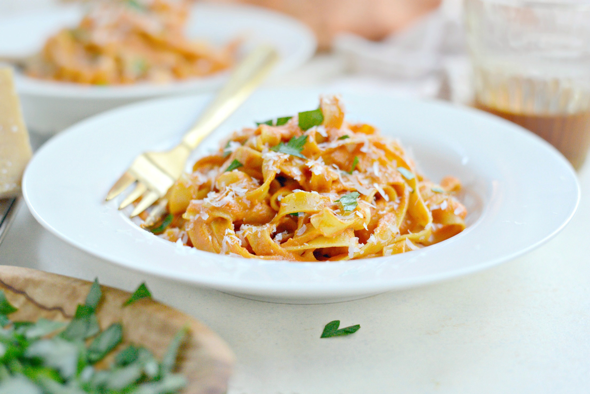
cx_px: 295
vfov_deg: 27.0
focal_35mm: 50
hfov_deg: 39.6
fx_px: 820
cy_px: 197
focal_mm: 50
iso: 3200
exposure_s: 1/1000
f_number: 3.2
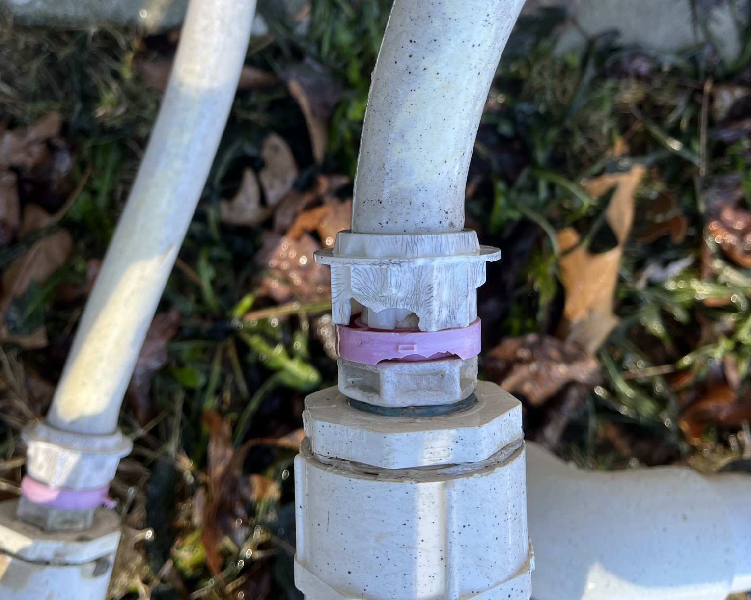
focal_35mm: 34
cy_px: 203
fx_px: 756
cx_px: 375
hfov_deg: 52.8
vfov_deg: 42.8
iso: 40
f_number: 1.6
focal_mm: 5.1
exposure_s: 1/283
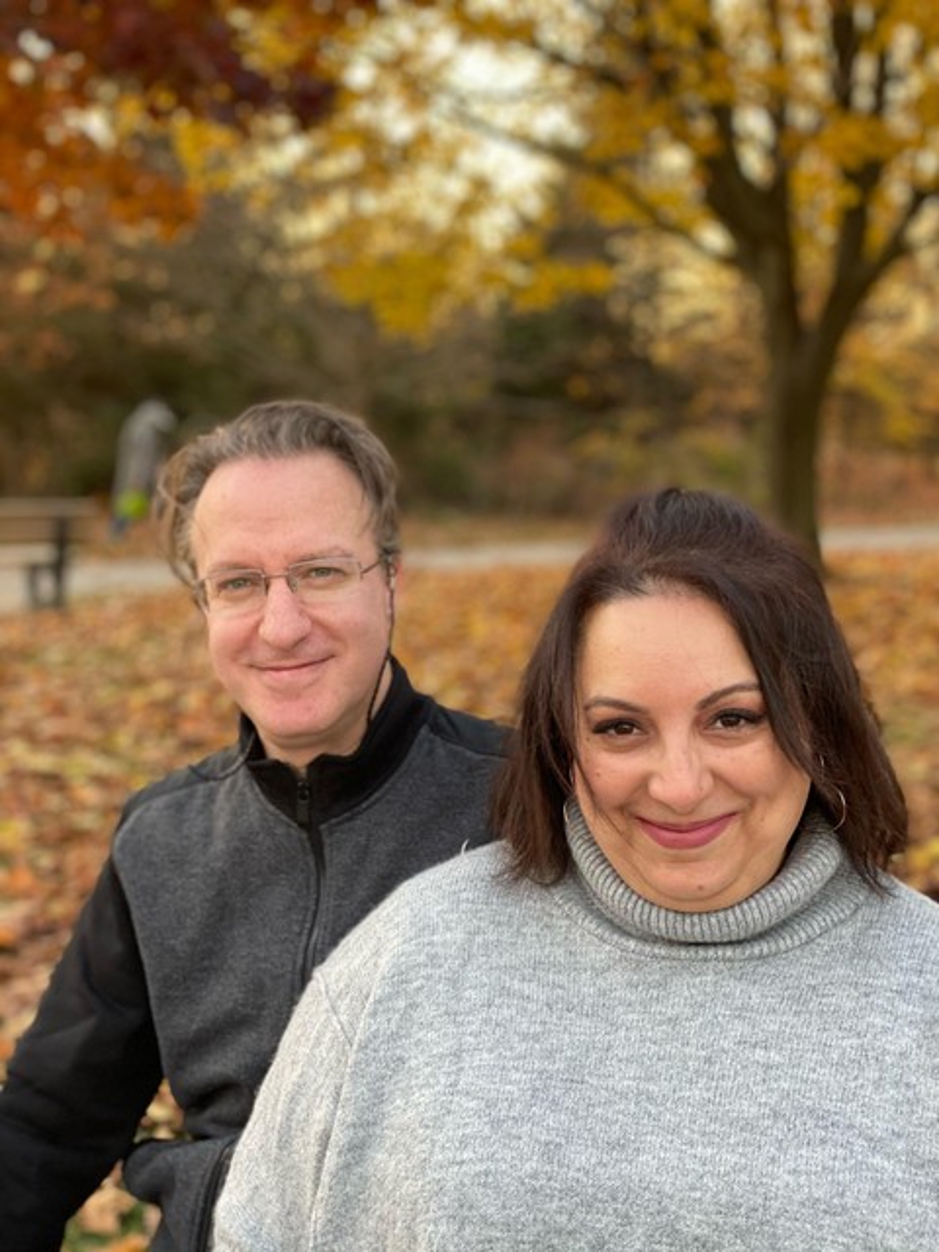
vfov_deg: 36.8
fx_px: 1881
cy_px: 626
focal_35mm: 52
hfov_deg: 28.0
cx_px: 470
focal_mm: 6
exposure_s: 1/122
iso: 64
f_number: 2
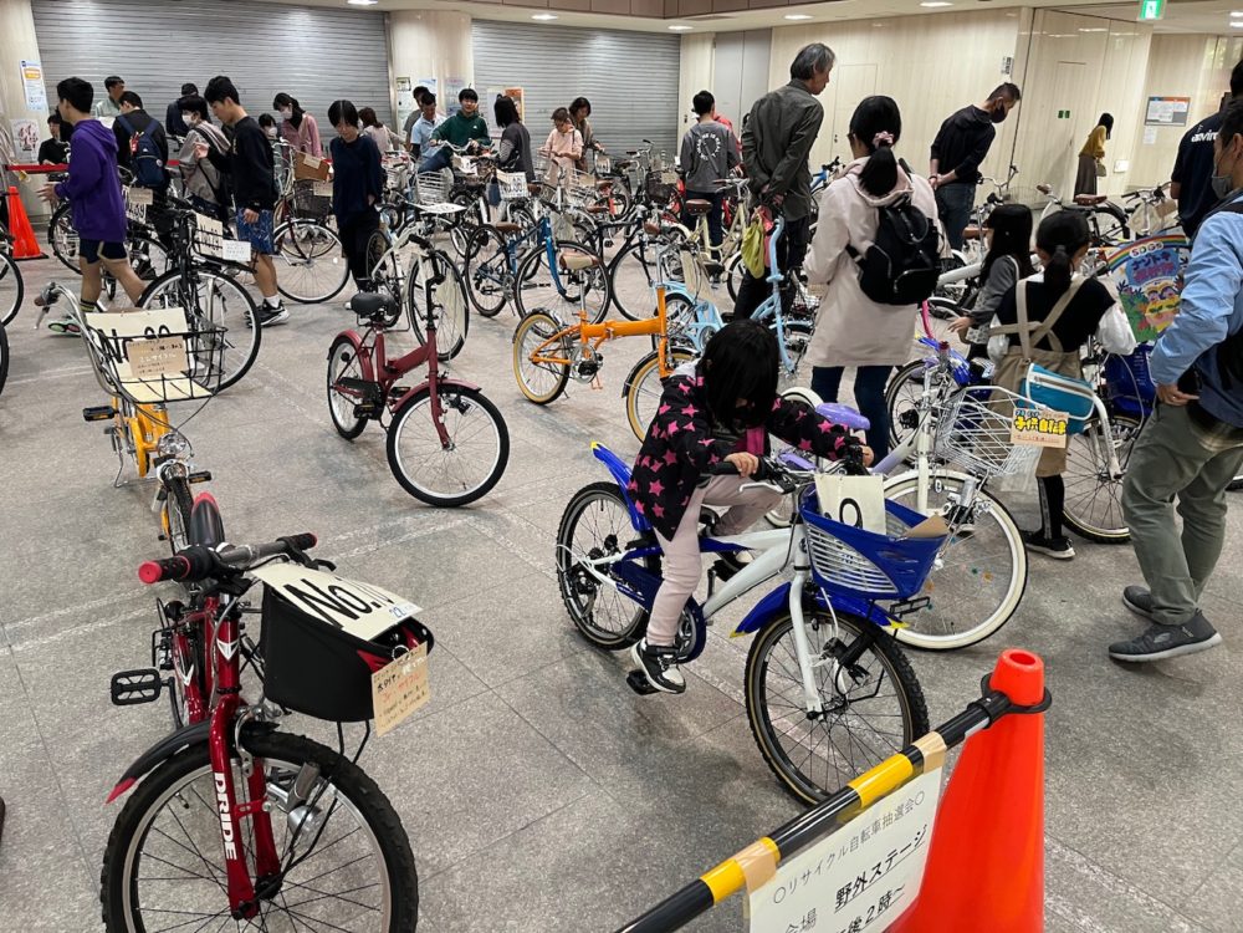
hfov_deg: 67.3
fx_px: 934
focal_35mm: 26
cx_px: 622
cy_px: 466
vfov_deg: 53.1
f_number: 1.6
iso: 200
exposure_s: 1/60
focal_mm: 5.1
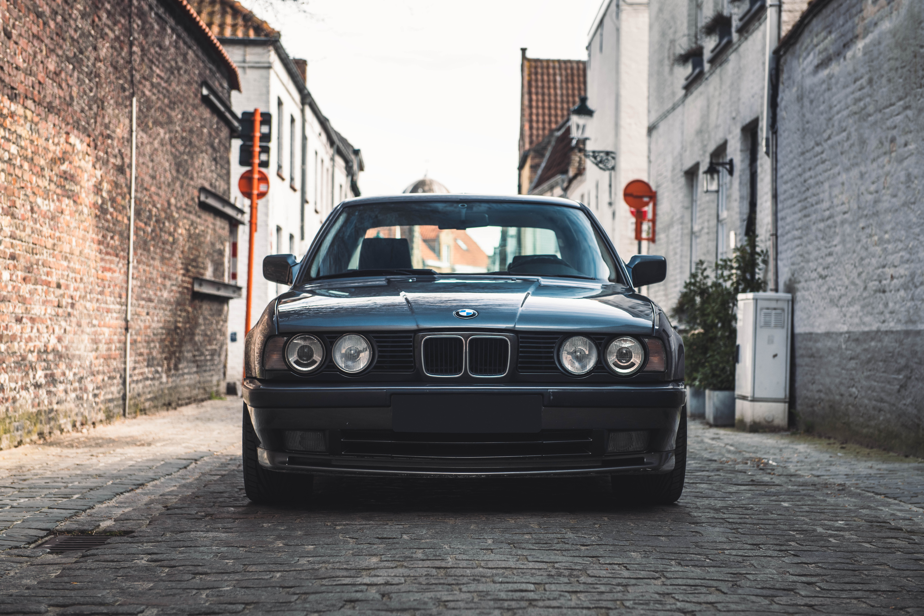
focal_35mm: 66
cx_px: 462
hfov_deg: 30.5
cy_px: 308
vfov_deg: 20.6
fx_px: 1694
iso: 250
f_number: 4.5
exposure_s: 1/100
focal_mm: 66
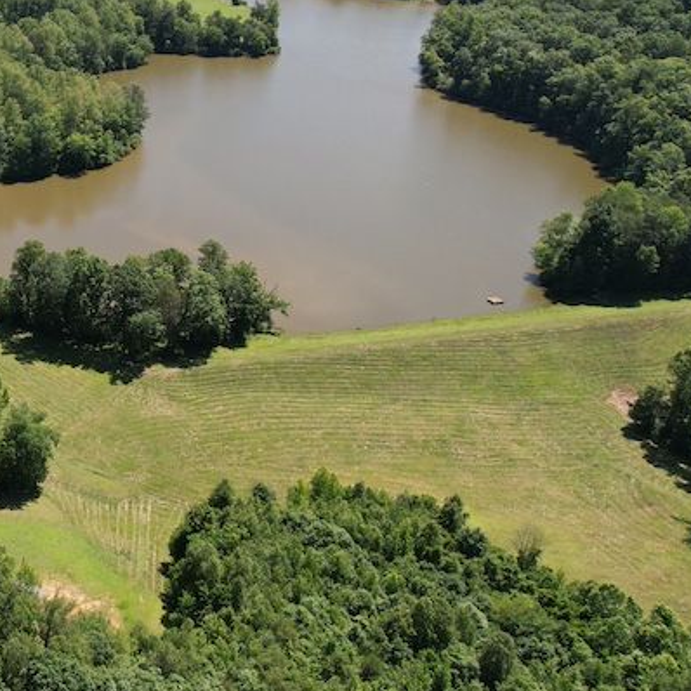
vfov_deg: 35.6
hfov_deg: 31.0
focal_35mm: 47
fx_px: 1061
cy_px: 214
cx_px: -115
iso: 140
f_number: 2.8
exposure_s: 1/400
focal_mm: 8.38
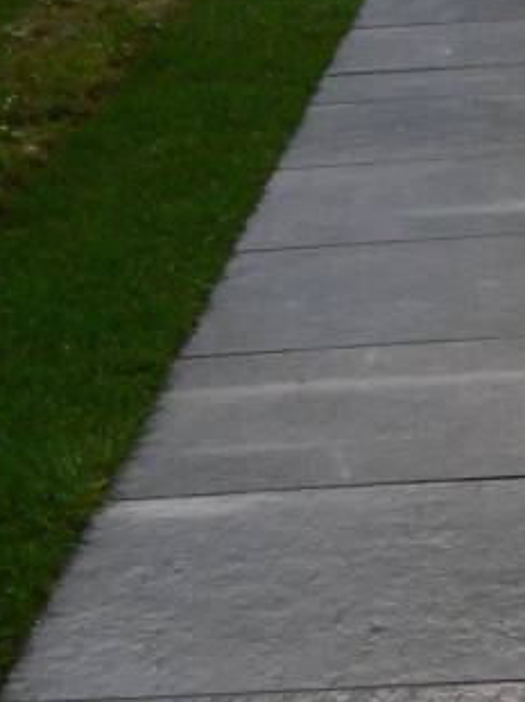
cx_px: 591
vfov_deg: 20.6
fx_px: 1883
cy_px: 666
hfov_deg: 15.4
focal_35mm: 93
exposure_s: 1/30
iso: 160
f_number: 2.8
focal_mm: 6
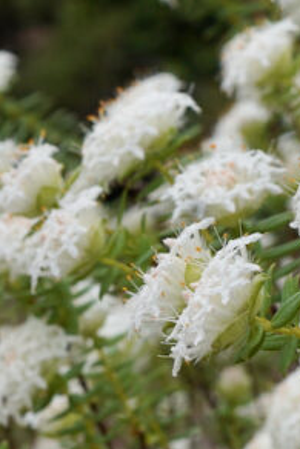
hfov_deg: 7.5
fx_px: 2297
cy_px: 308
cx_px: 185
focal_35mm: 184
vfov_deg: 11.2
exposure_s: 1/60
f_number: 9
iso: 200
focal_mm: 35
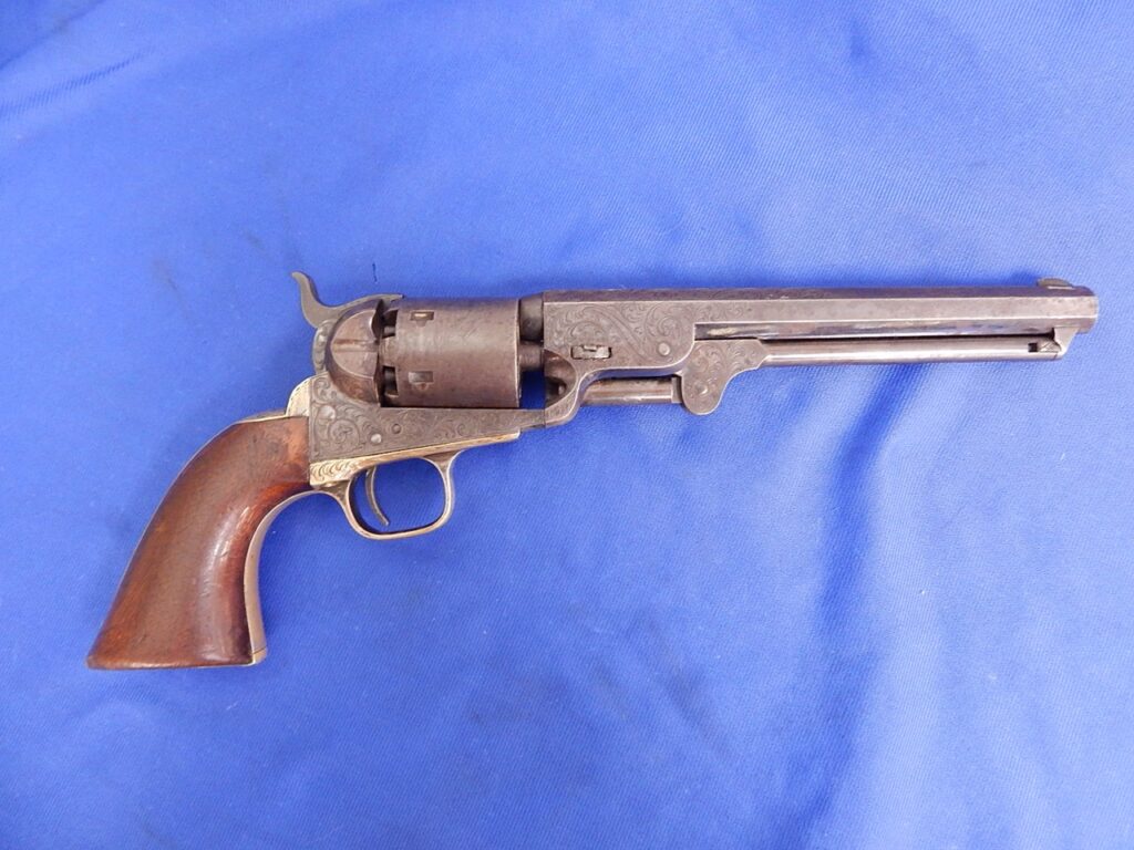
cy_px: 425
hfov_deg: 76.4
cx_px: 567
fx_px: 721
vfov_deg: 61.1
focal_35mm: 22
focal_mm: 4
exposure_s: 1/8
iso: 400
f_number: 3
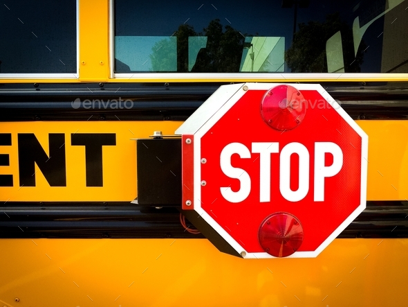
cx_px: 204
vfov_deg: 48.3
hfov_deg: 61.6
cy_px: 154
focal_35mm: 29
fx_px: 342
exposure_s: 1/670
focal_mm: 4.15
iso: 32
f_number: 2.2
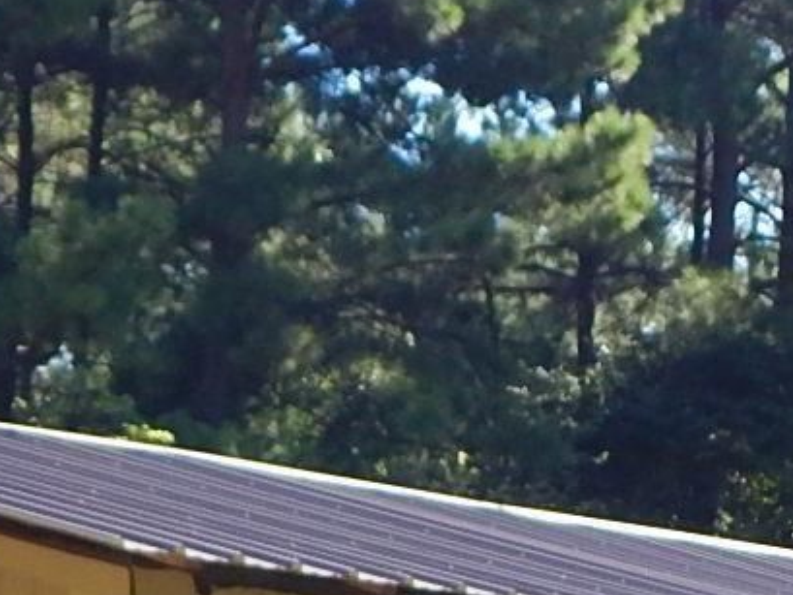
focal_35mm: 172
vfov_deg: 8.5
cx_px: 345
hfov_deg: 11.5
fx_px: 3941
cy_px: 789
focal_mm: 5.6
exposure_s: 1/320
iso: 125
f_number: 3.2
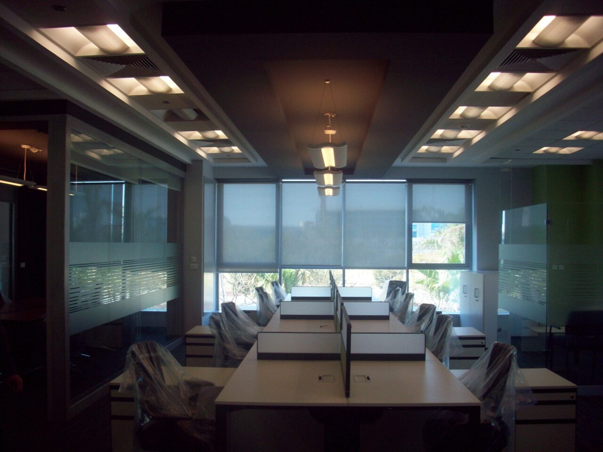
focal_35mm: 37
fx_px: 645
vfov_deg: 38.7
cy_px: 226
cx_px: 302
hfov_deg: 50.1
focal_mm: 6.2
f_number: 2.8
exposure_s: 1/83.7
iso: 80
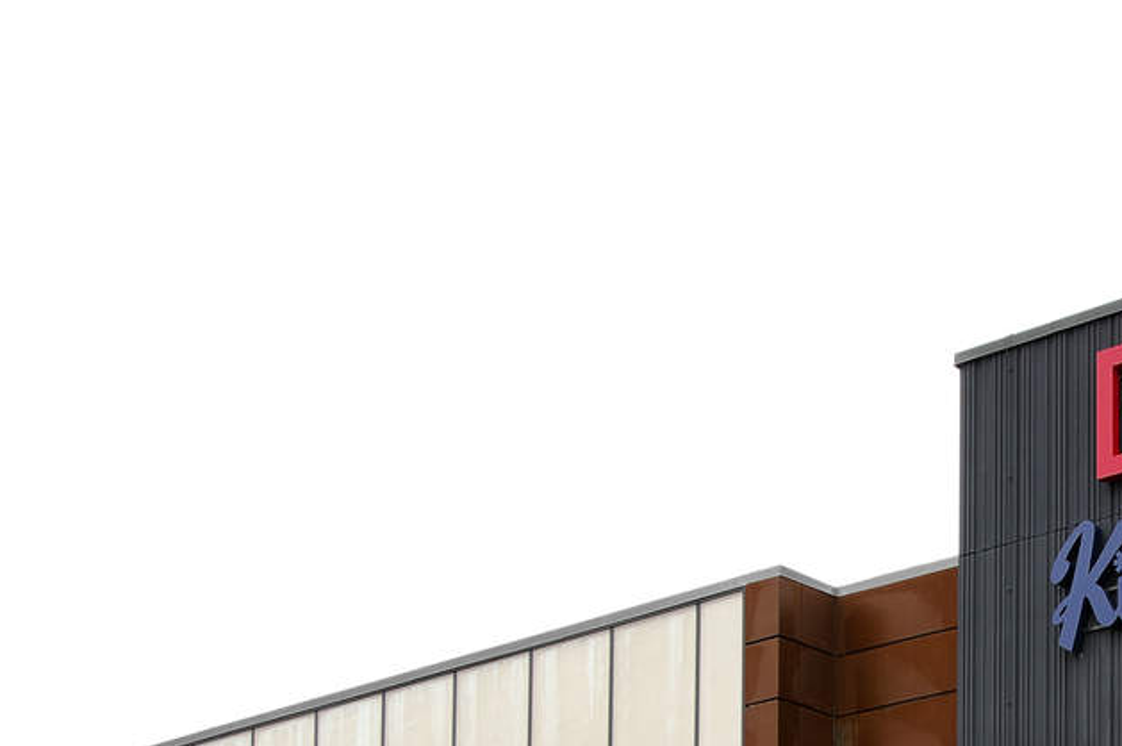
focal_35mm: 73
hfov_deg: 26.5
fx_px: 2273
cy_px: 814
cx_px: 1077
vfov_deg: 18.0
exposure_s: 1/4
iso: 100
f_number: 10
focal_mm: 18
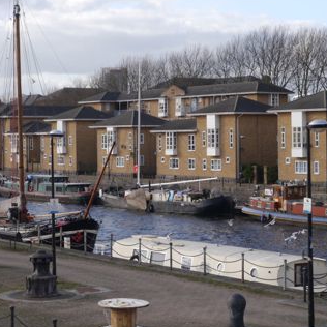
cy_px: 133
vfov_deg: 18.7
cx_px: 111
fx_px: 994
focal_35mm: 93
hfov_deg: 18.6
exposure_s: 1/250
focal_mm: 26
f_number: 7.1
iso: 160
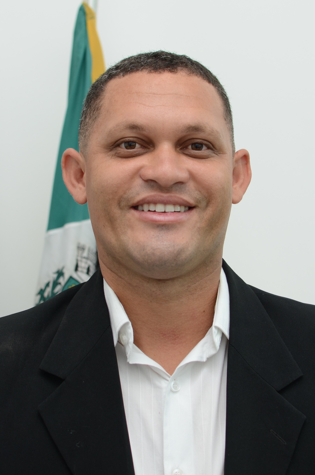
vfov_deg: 37.9
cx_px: 158
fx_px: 692
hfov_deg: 25.6
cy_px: 238
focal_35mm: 52
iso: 320
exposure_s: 1/160
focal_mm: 35
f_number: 3.2
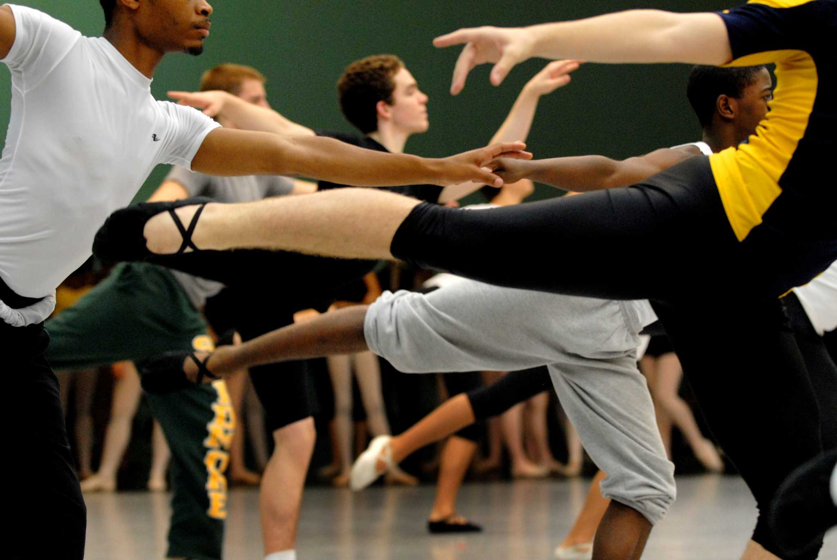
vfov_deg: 11.2
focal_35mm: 123
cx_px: 418
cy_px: 280
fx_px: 2863
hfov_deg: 16.6
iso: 800
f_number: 2.8
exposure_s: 1/160
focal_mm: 82
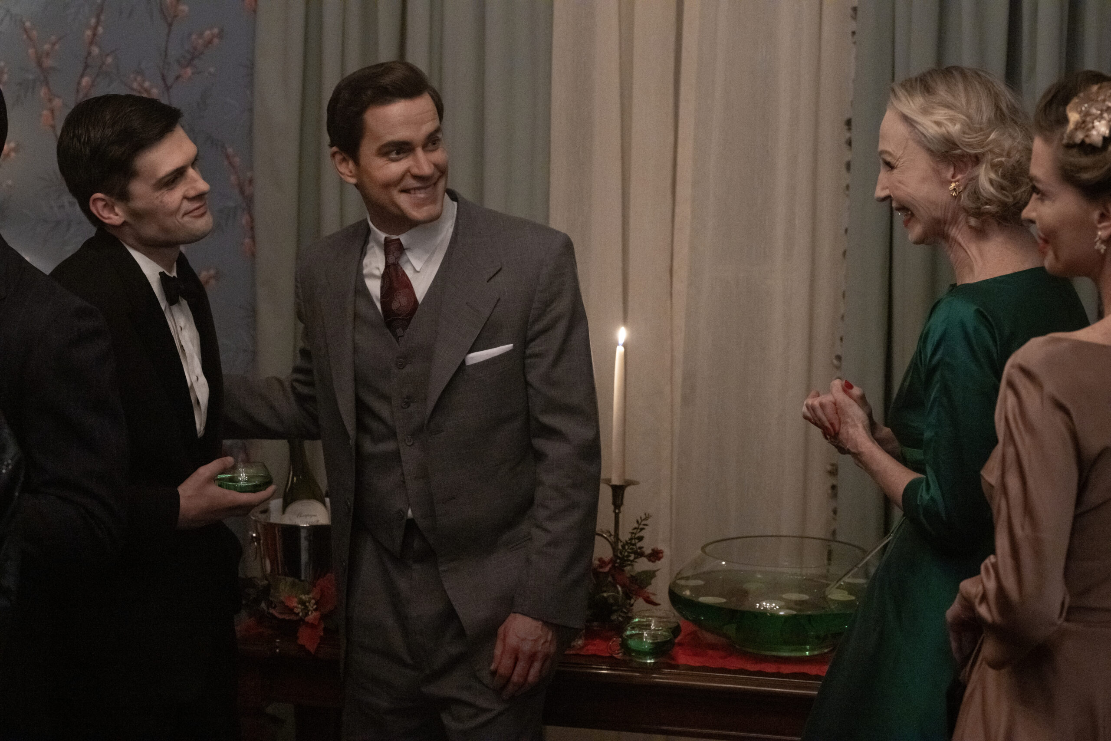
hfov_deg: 28.8
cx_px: 556
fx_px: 2160
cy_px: 370
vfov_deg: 19.5
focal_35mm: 70
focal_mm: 70
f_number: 5
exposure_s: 1/80
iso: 5000
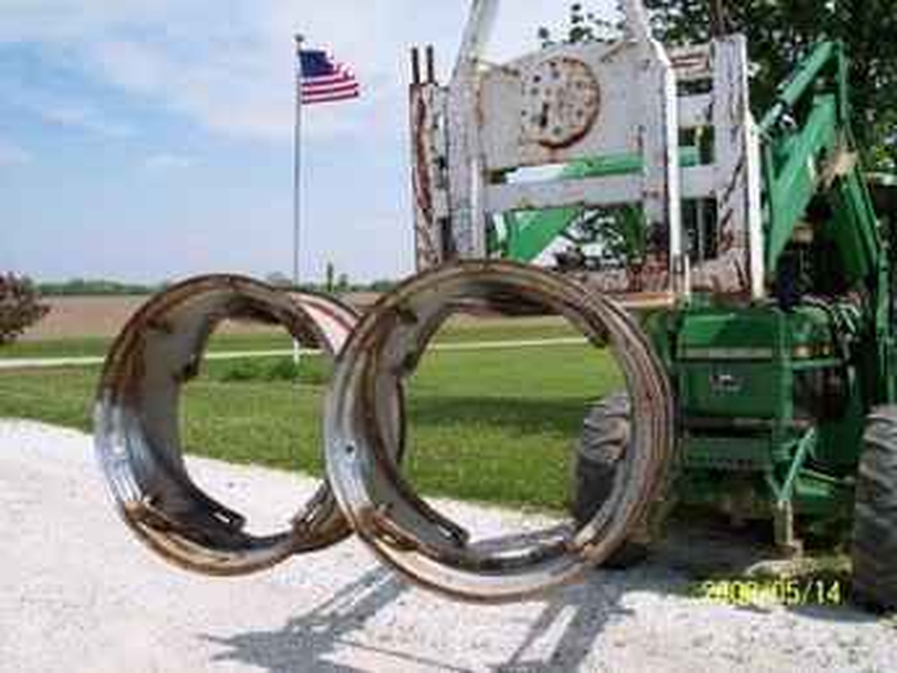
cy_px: 336
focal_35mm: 38
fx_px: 985
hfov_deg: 49.0
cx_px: 448
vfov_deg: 37.7
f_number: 4.8
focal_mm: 8
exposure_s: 1/1000
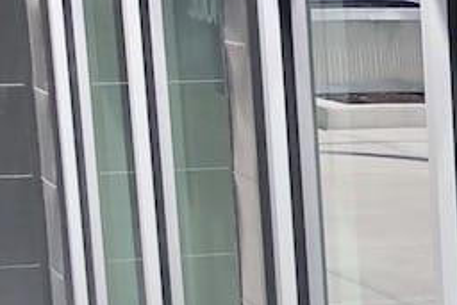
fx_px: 1156
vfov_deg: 15.0
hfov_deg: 20.9
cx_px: 543
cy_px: 221
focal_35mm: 91
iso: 20
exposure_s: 1/1715
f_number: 1.8
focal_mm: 3.99
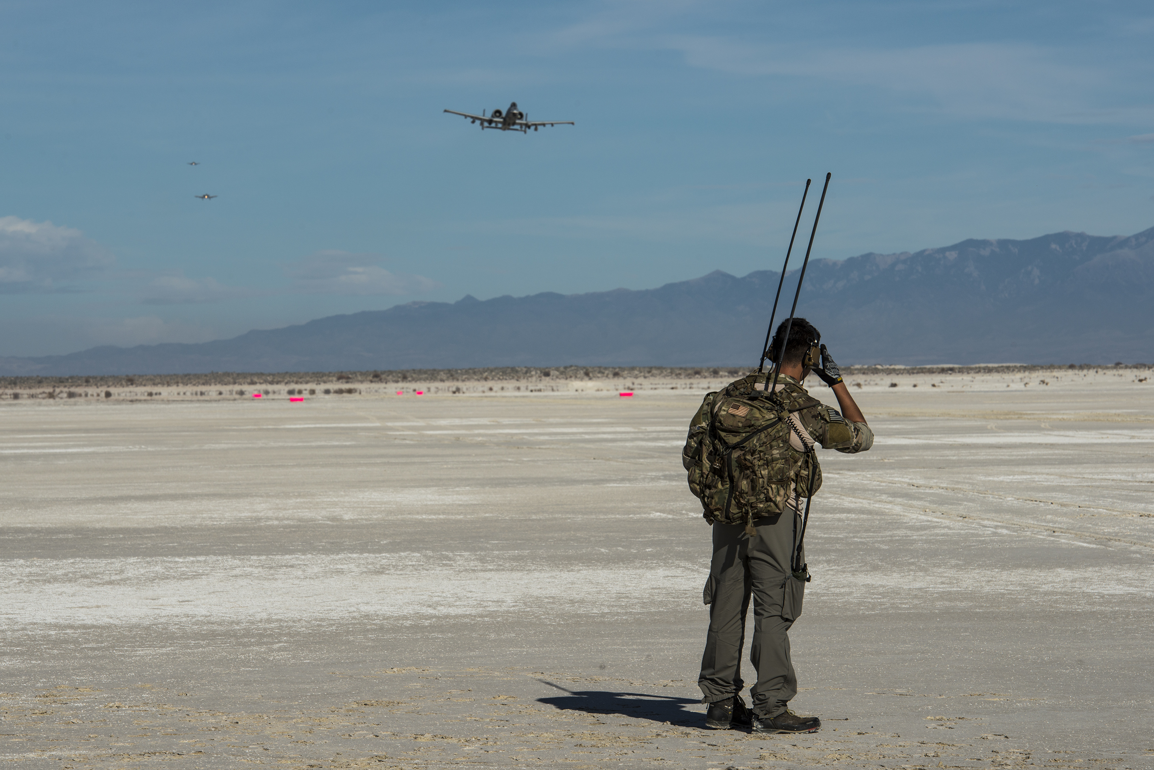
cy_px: 385
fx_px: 4649
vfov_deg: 9.5
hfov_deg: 14.1
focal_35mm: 145
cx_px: 577
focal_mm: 145
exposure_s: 1/400
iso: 100
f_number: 14
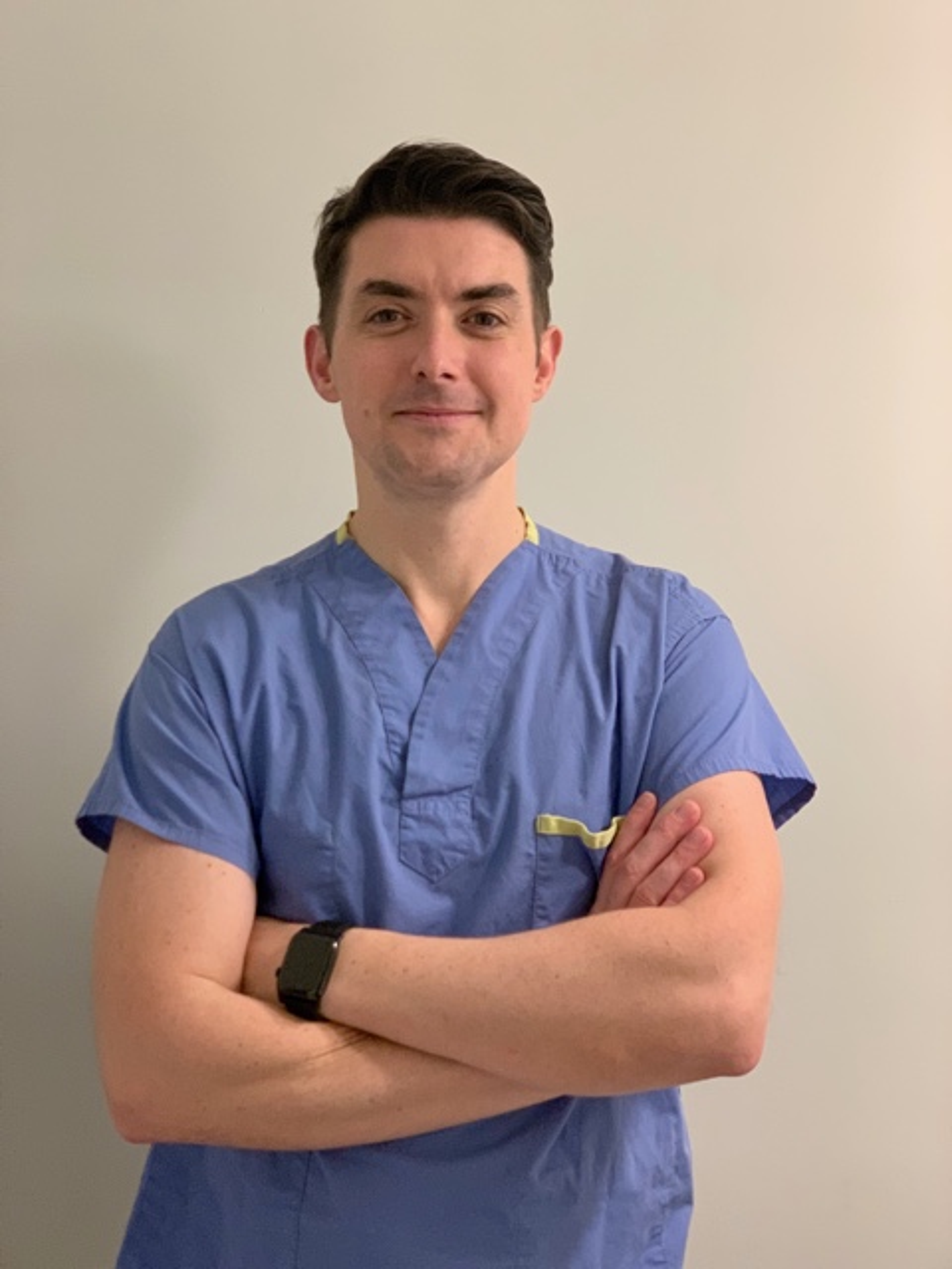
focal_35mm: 52
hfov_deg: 28.0
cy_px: 634
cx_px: 476
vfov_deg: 36.8
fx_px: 1907
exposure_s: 1/60
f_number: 2.4
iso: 250
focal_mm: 6
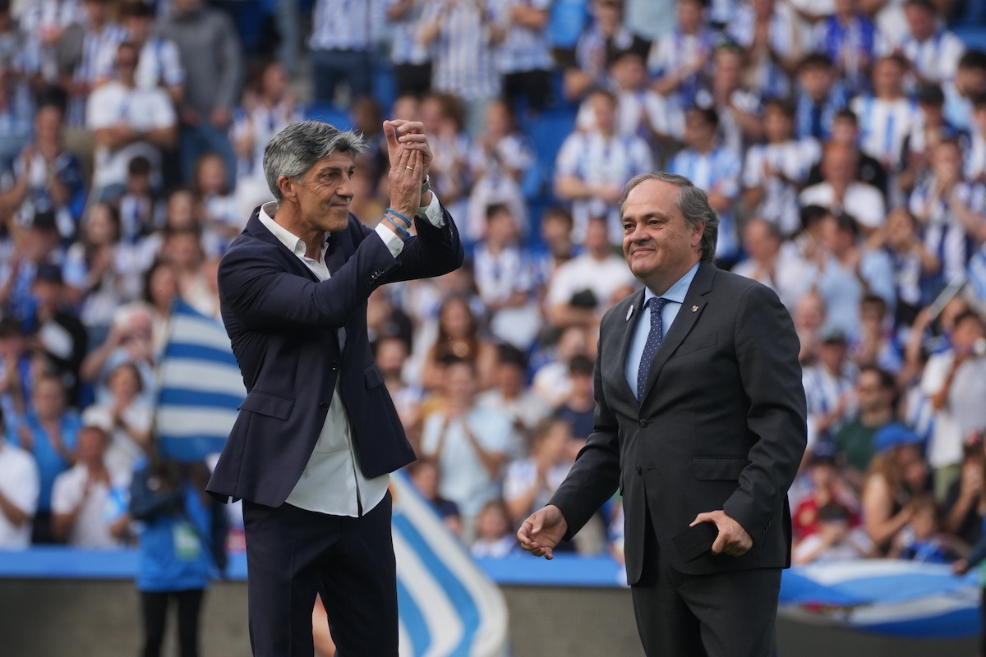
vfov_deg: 2.3
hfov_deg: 3.4
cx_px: 493
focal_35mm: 600
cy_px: 328
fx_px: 16432
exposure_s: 1/1000
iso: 640
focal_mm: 400
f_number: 6.3
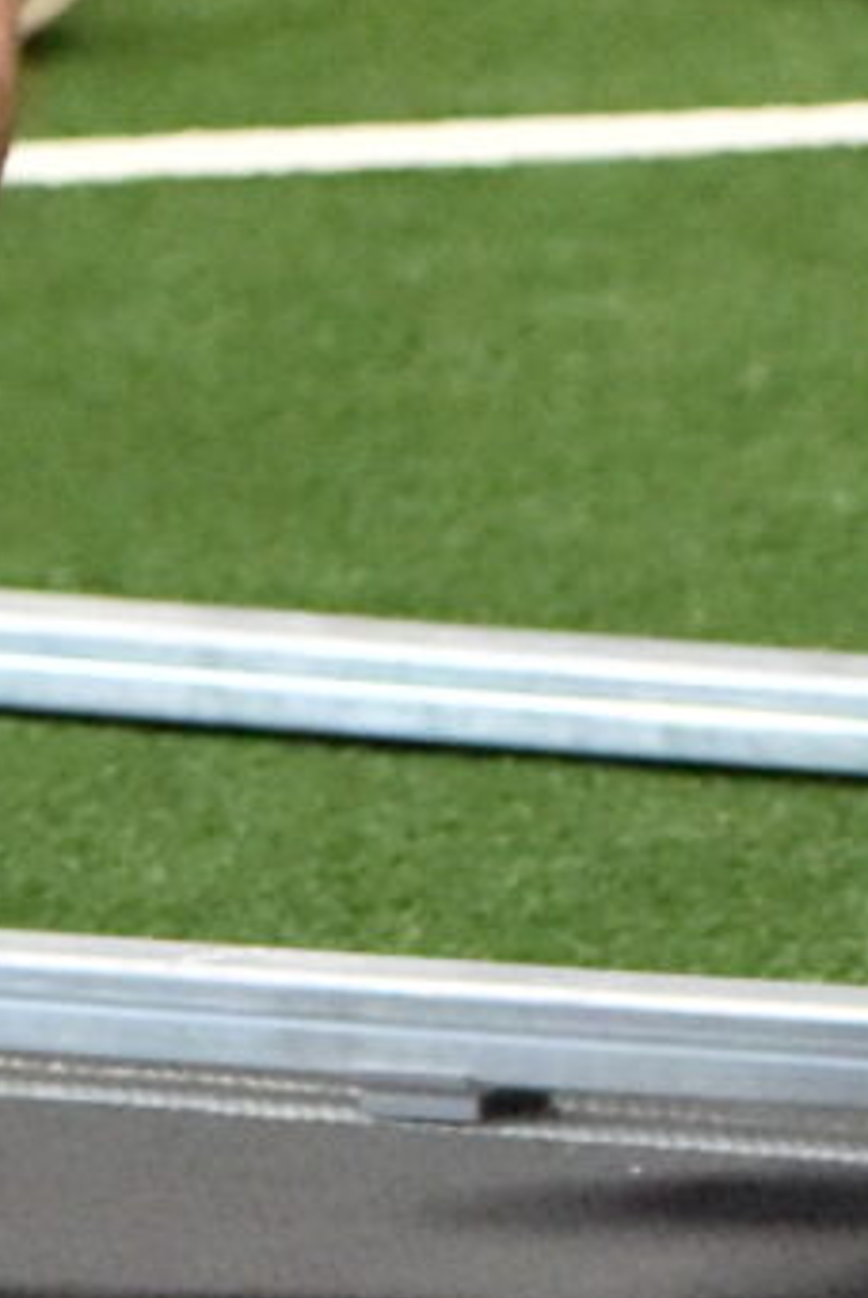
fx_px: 23820
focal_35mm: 660
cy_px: -1081
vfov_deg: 3.1
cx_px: -992
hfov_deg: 2.1
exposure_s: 1/2000
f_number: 2.8
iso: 8000
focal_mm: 110
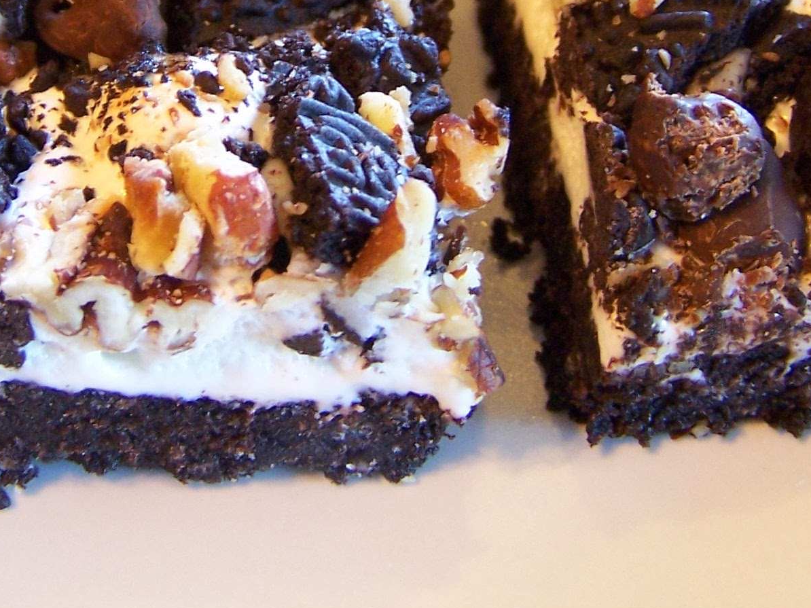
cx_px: 270
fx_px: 1921
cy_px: -42
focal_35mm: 82
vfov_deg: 17.4
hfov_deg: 23.7
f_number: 2.8
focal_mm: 6.3
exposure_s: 1/10
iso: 140
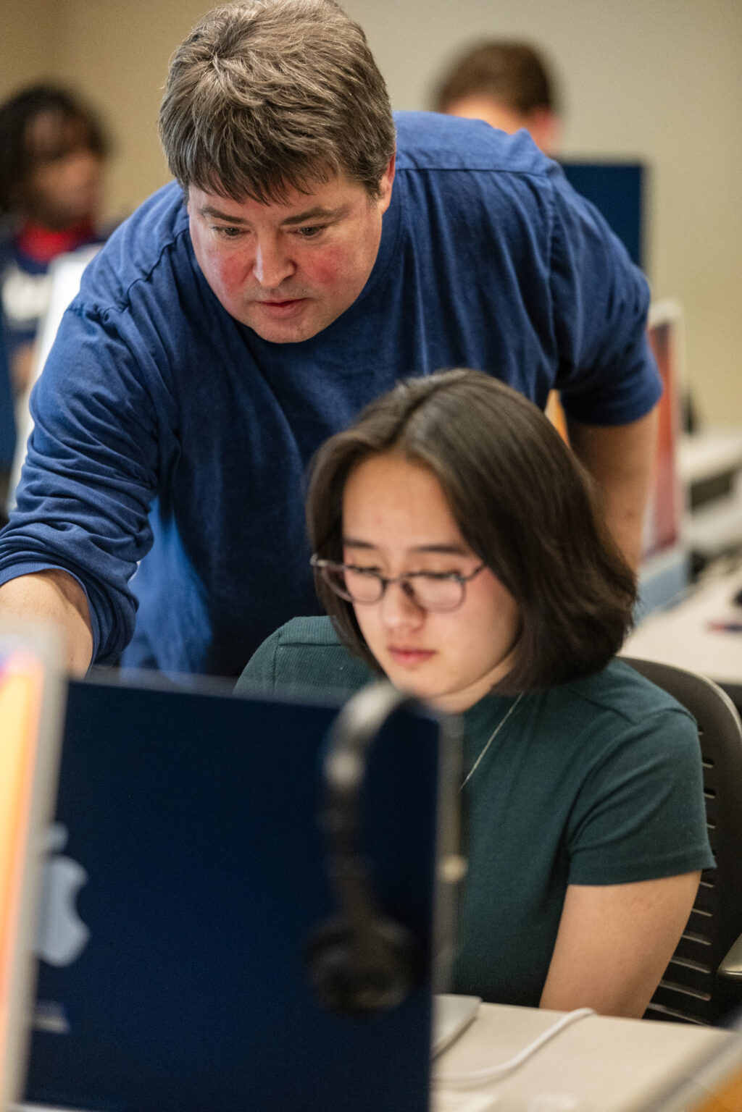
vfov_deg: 18.1
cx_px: 371
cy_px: 556
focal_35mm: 113
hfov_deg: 12.1
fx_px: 3493
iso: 1600
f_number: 1.2
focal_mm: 75
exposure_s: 1/400
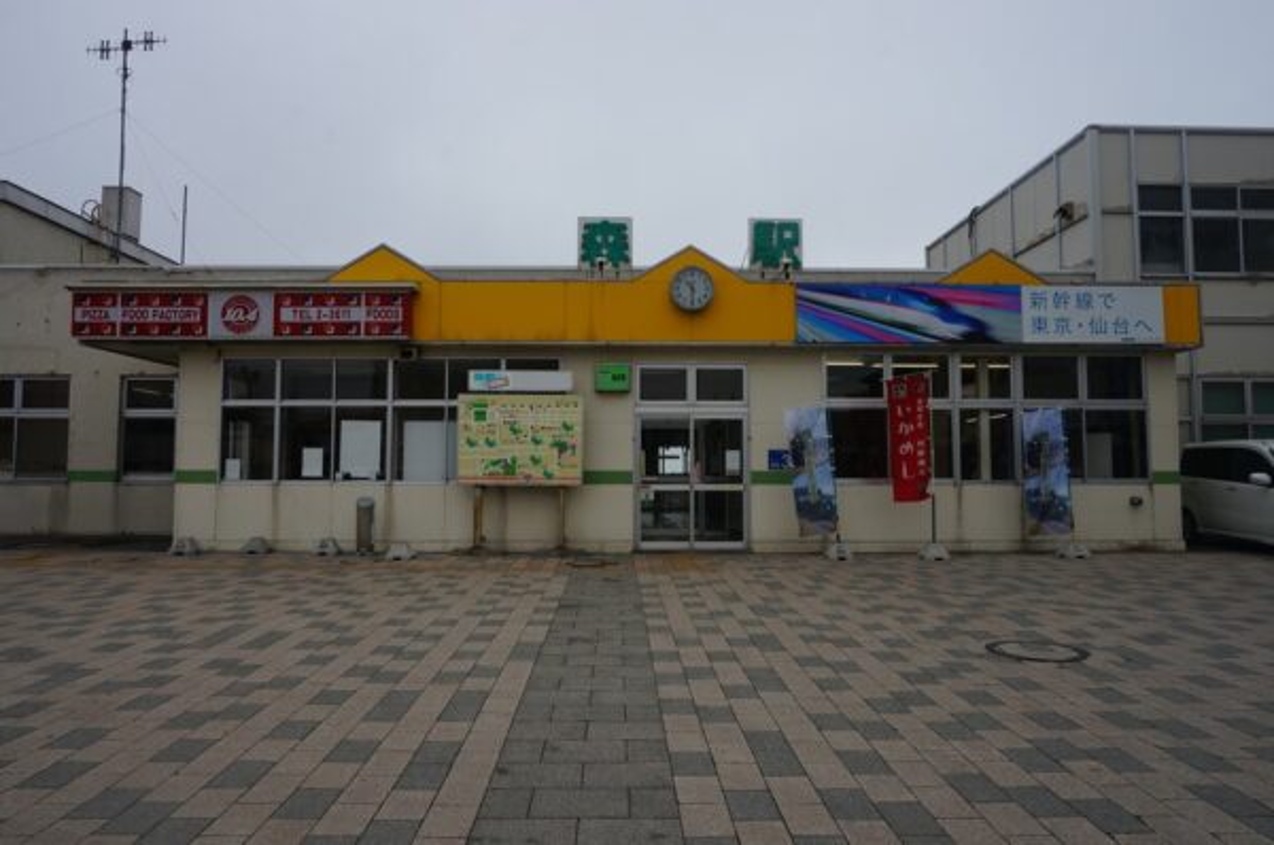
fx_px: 848
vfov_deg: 53.0
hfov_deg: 73.8
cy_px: 422
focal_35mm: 24
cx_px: 637
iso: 100
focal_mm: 16
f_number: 13
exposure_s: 1/125
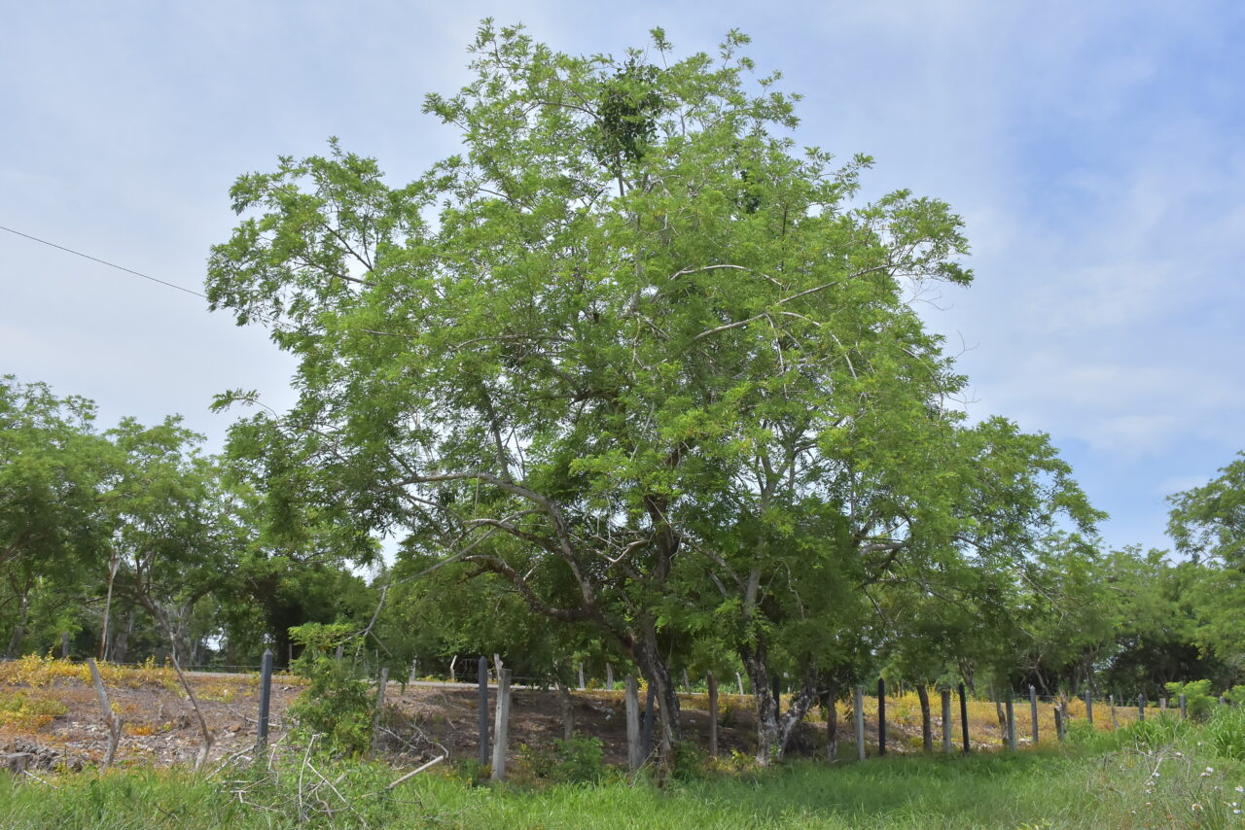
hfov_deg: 57.2
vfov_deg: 40.0
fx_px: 1141
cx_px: 622
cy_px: 415
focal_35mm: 33
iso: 800
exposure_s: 1/1600
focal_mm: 22
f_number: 10
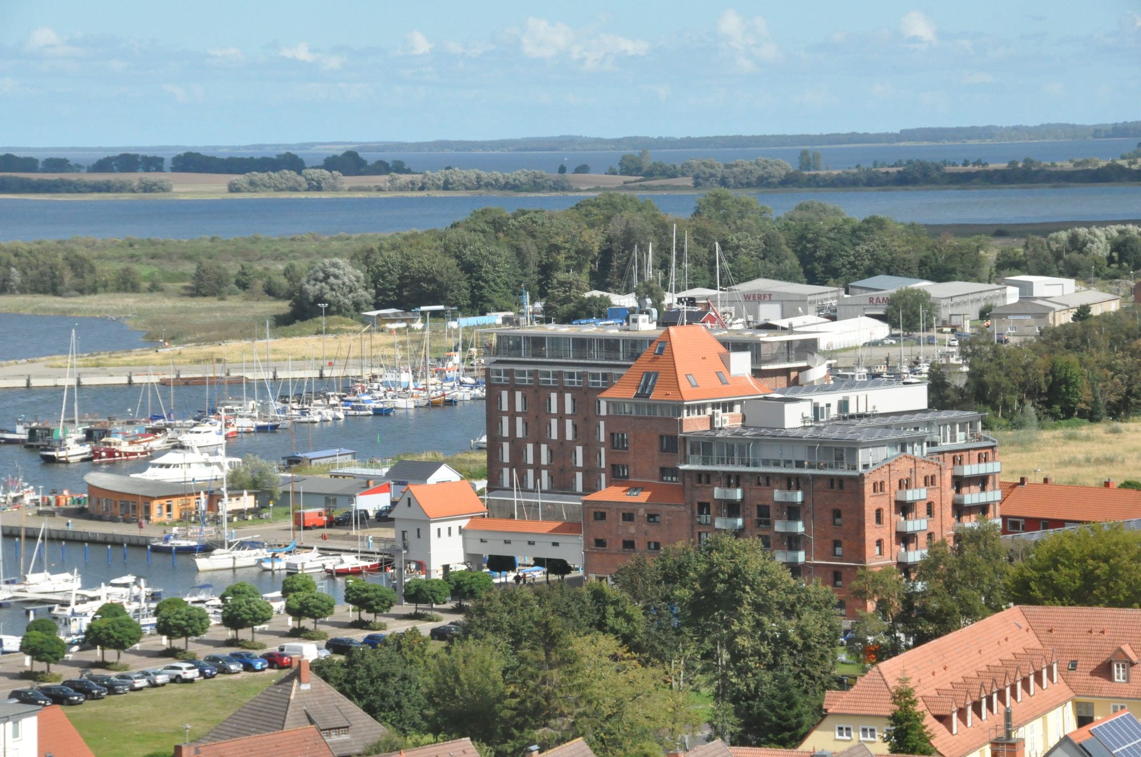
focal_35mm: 123
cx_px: 570
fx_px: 3893
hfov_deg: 16.7
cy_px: 378
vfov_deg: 11.1
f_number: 11
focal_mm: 82
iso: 1600
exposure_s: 1/2000
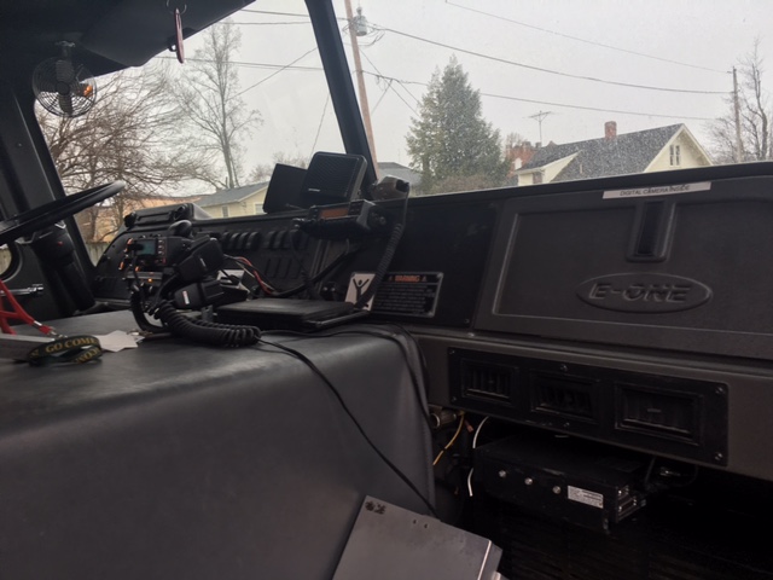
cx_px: 386
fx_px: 648
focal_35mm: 29
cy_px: 290
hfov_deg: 61.7
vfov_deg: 48.2
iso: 25
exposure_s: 1/60
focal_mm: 4.15
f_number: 2.2
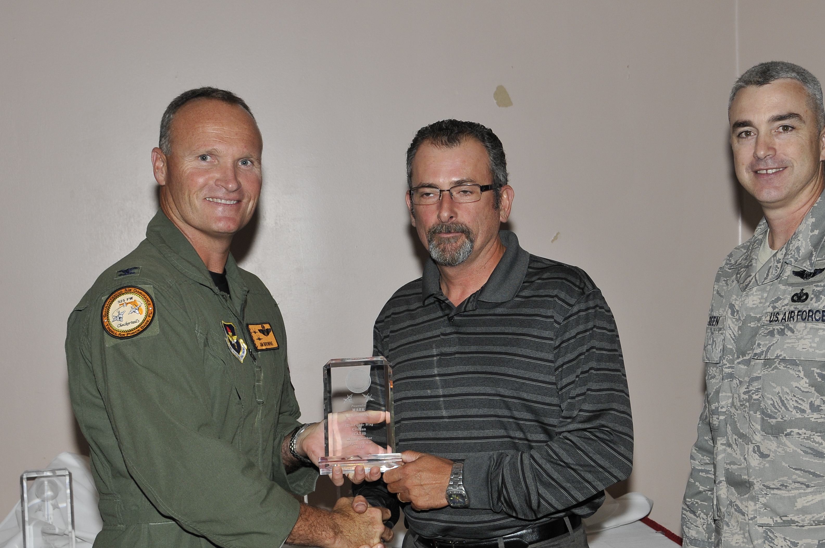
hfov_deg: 30.9
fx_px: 1488
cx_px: 475
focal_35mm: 65
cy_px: 333
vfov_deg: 20.8
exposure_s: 1/160
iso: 320
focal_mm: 32
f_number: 5.6
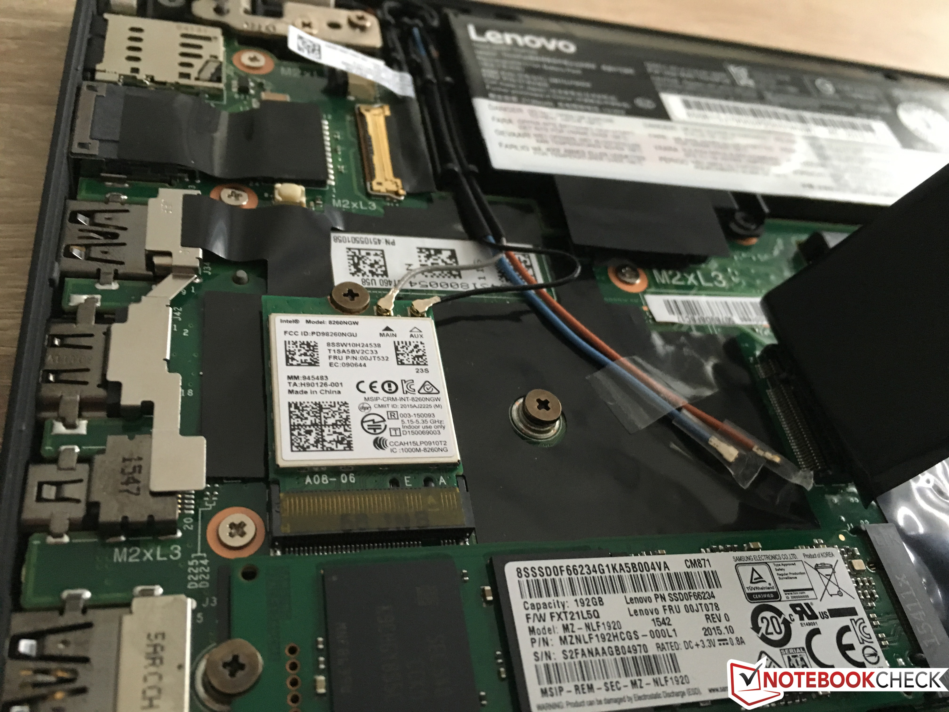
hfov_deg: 61.7
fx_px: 795
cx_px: 474
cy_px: 356
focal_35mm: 29
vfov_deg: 48.2
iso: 200
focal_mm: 4.15
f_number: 2.2
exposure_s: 1/17
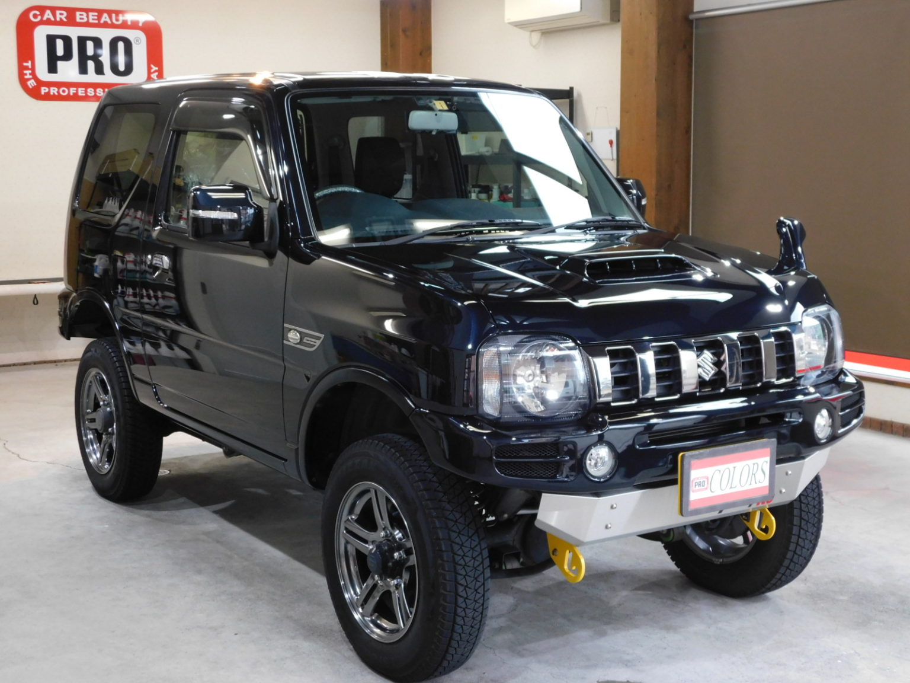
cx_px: 455
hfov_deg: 37.5
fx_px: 1341
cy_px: 342
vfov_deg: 28.6
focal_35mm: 51
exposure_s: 1/30
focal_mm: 9
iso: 280
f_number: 3.8
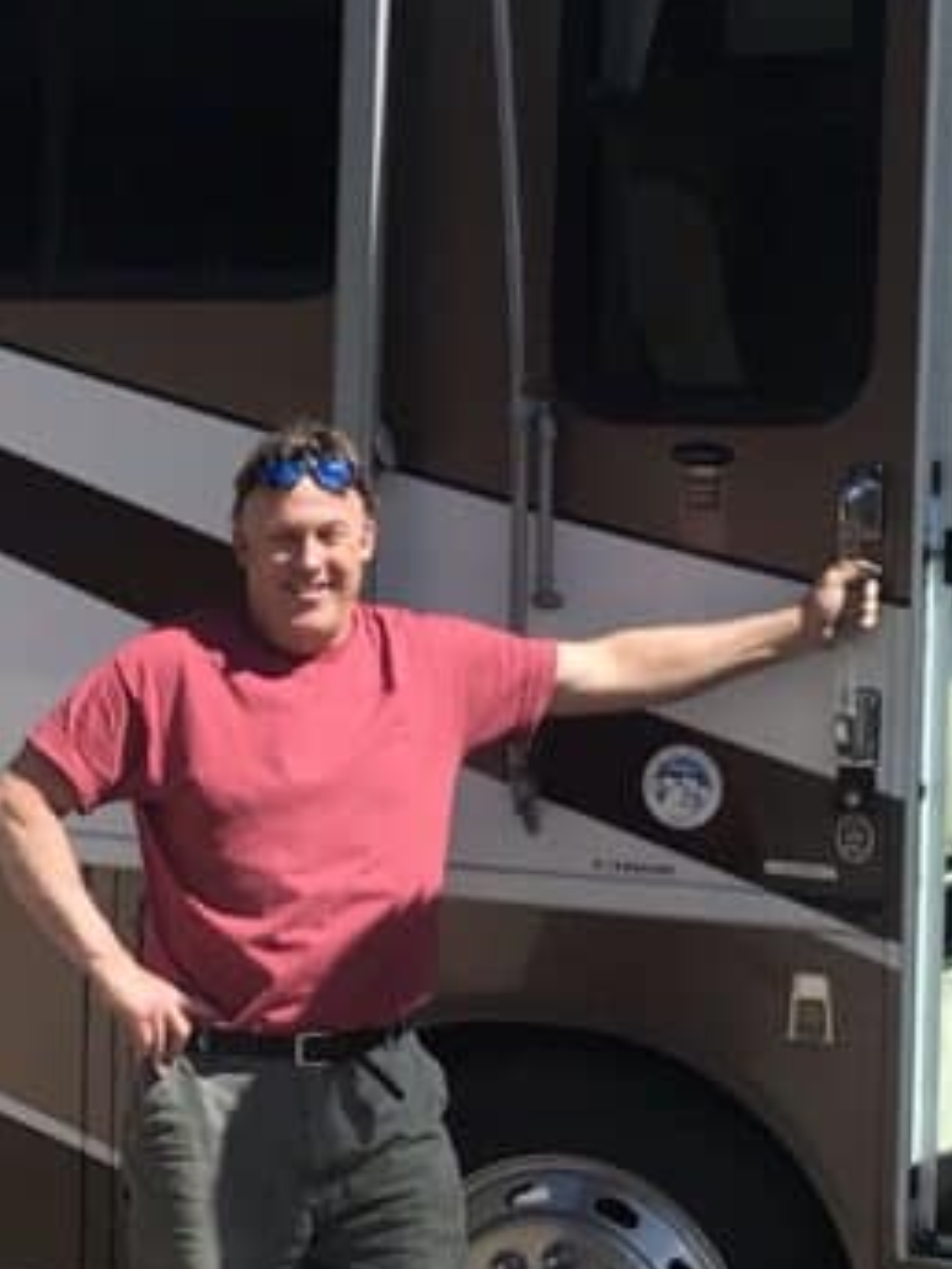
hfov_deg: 12.7
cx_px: -196
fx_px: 4180
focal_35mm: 114
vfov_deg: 17.3
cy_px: 686
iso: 20
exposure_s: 1/1597
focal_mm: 3.99
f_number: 1.8
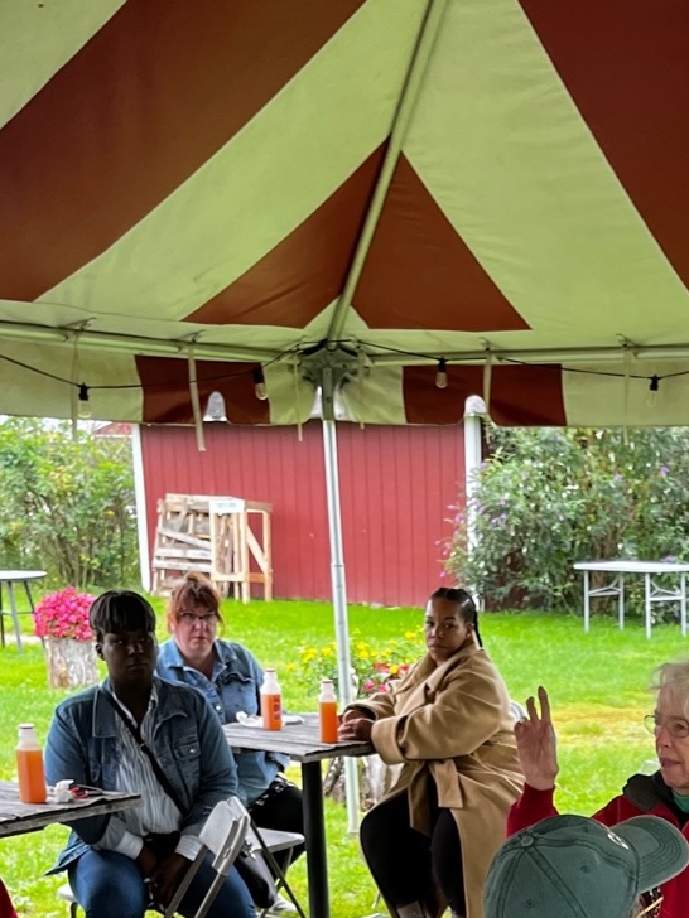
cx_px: 656
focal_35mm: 72
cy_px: 1141
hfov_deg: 19.9
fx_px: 1911
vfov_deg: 24.2
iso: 64
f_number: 1.6
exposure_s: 1/121
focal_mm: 5.1
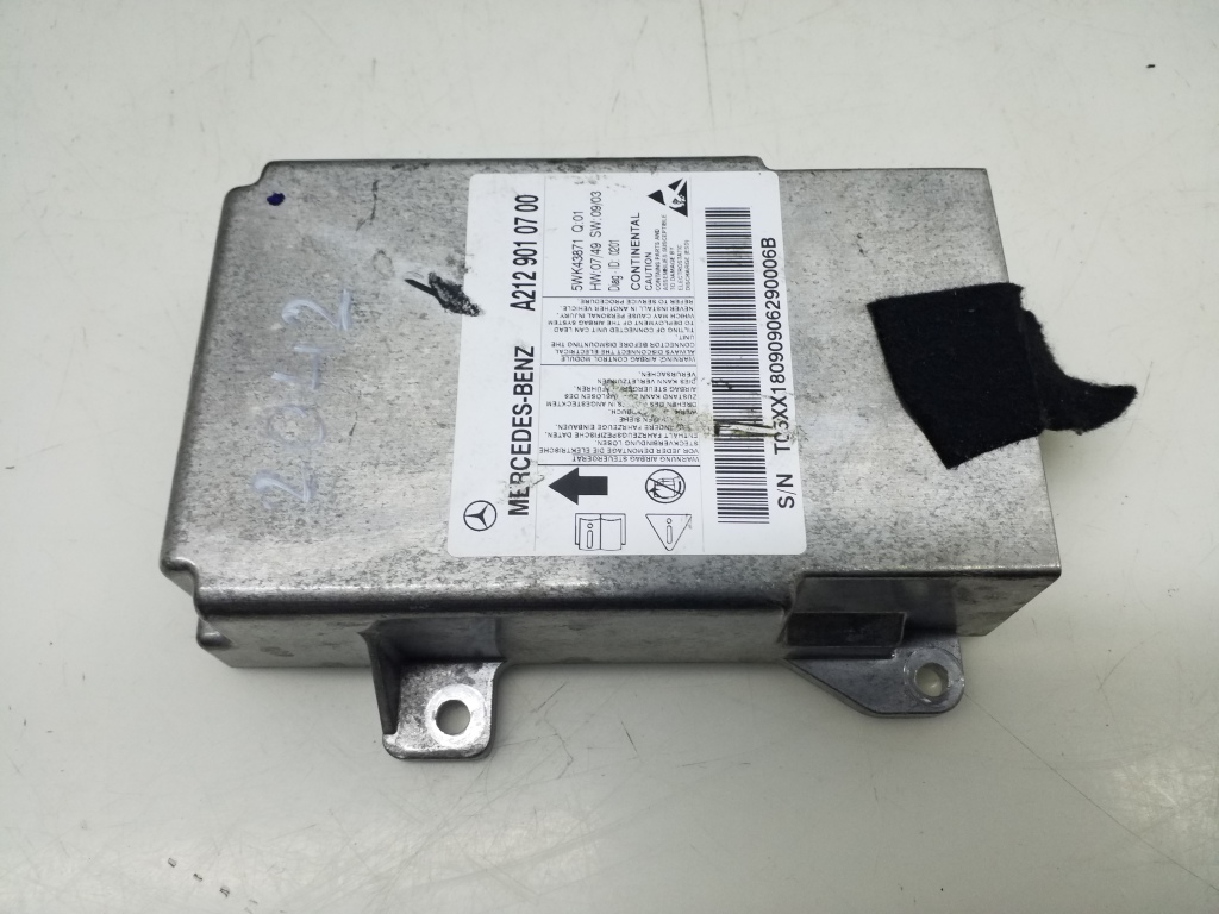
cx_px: 610
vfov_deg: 51.4
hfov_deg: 65.3
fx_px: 951
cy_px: 457
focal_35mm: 27
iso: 100
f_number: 1.9
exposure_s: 1/50
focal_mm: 3.6
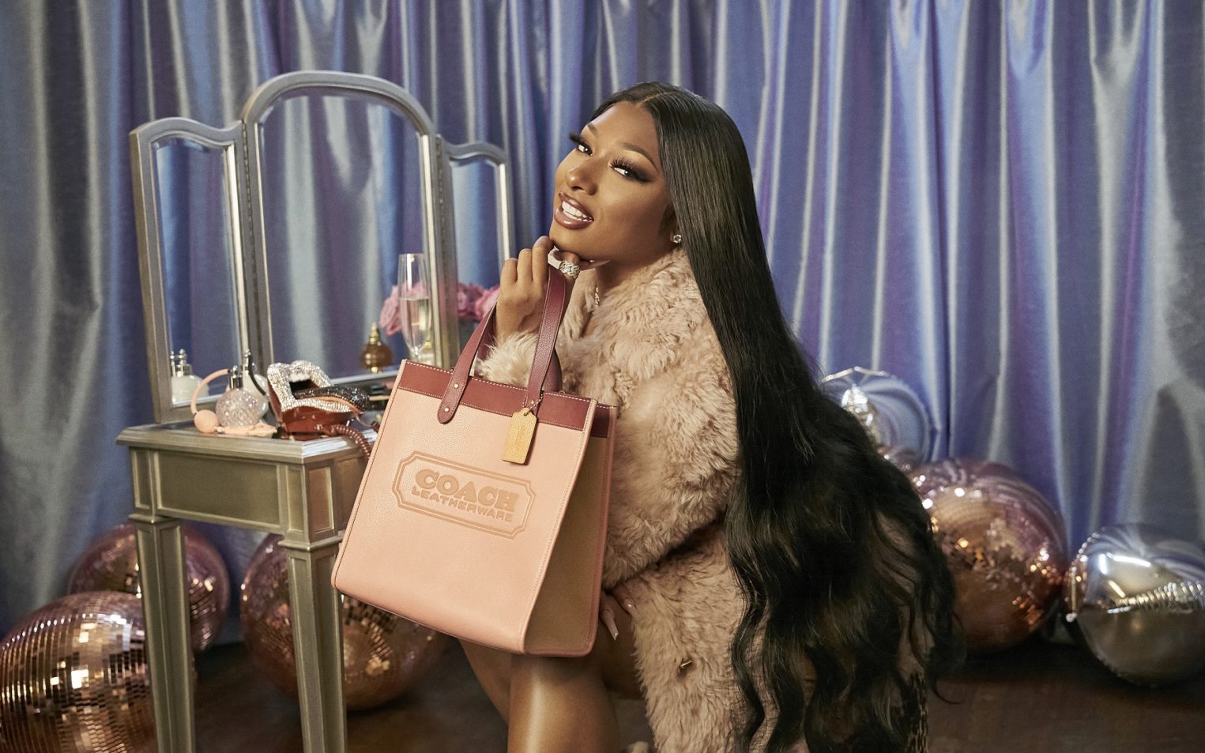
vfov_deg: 33.6
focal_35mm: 38
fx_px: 1248
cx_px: 601
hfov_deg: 51.5
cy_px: 382
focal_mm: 37
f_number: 4
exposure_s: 1/125
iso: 1600
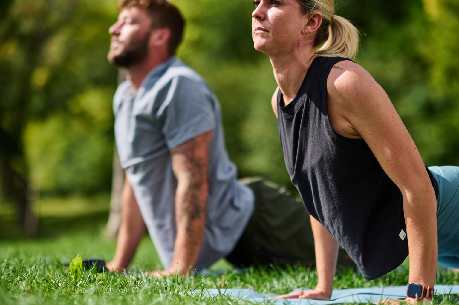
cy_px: 152
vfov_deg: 16.1
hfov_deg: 23.9
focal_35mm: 85
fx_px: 1083
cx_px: 230
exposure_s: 1/6400
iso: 125
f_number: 2
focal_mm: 85
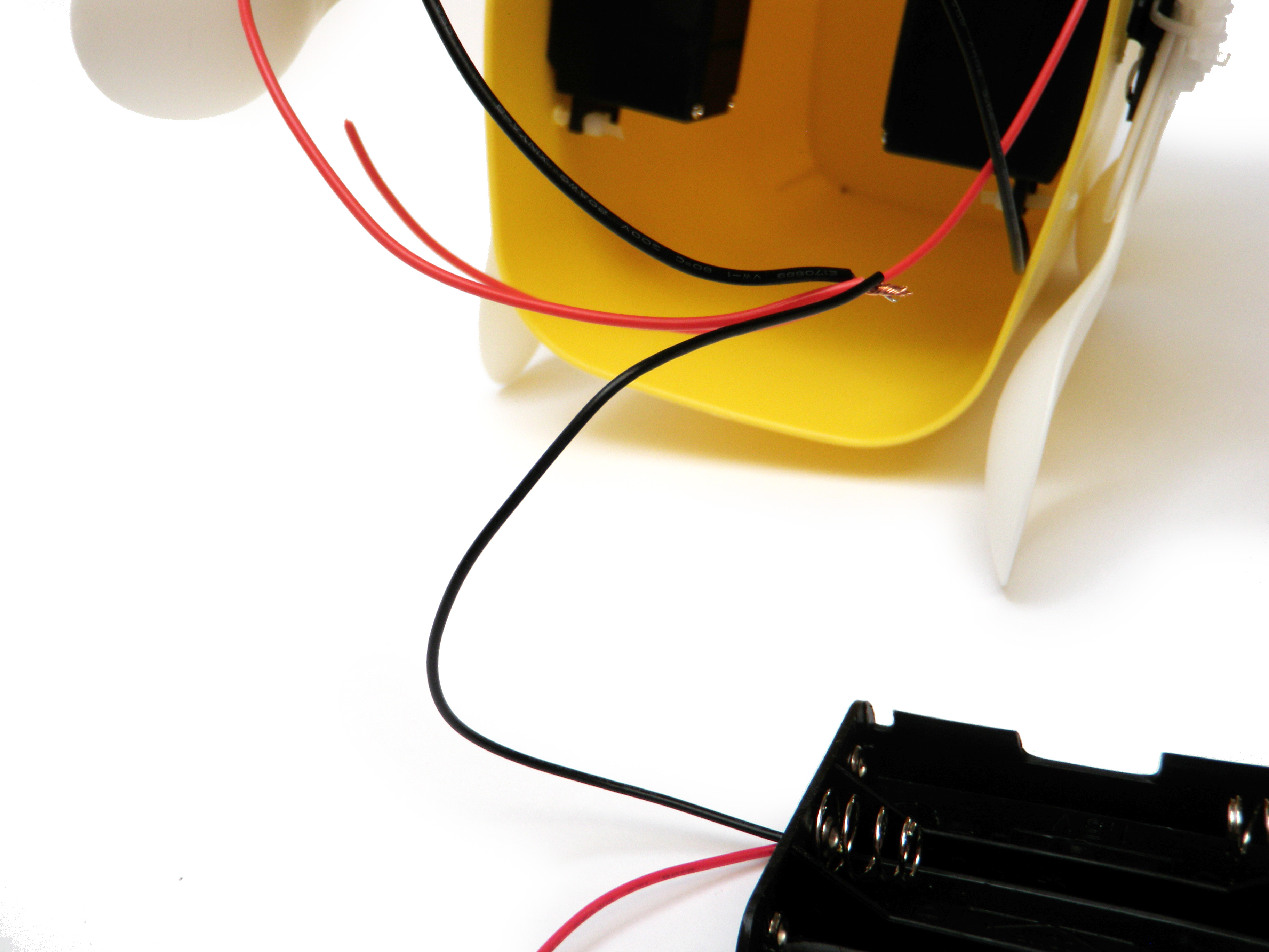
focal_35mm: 36
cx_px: 634
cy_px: 476
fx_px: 1320
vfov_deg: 39.7
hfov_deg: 51.4
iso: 50
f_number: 4.1
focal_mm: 6.53
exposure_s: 1/60
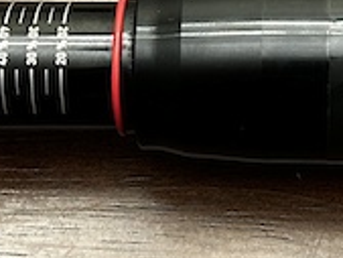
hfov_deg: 15.9
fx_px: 1220
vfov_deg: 11.9
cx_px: 262
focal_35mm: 123
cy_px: 8
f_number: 1.5
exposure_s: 1/40
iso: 500
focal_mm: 5.7
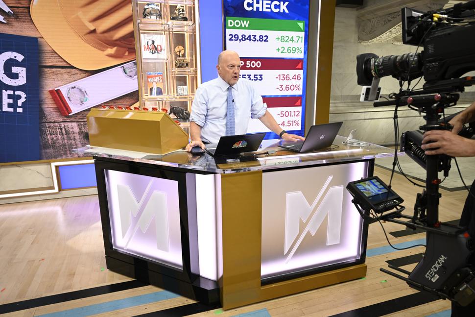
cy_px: 158
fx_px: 317
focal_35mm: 24
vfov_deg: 53.2
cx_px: 238
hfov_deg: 73.7
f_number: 4
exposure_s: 1/125
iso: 1600
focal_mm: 24
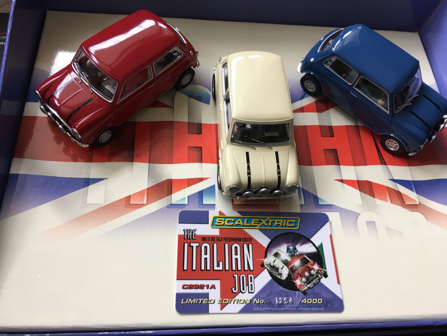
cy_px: 168
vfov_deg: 48.2
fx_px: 374
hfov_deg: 61.7
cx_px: 224
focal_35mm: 29
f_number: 2.2
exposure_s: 1/33
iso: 40
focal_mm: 4.15
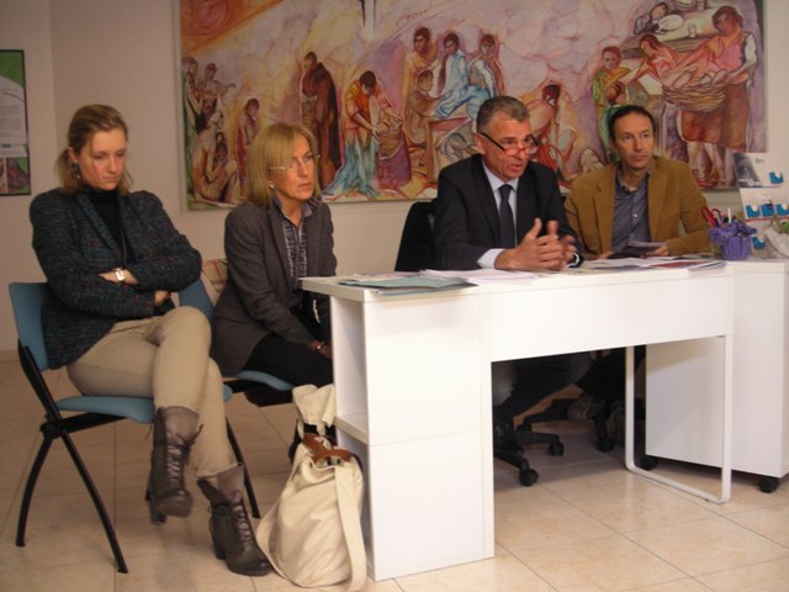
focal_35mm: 38
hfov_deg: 49.0
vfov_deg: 37.7
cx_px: 394
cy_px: 296
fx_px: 866
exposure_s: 1/11.7
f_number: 3.2
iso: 200
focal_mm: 6.3
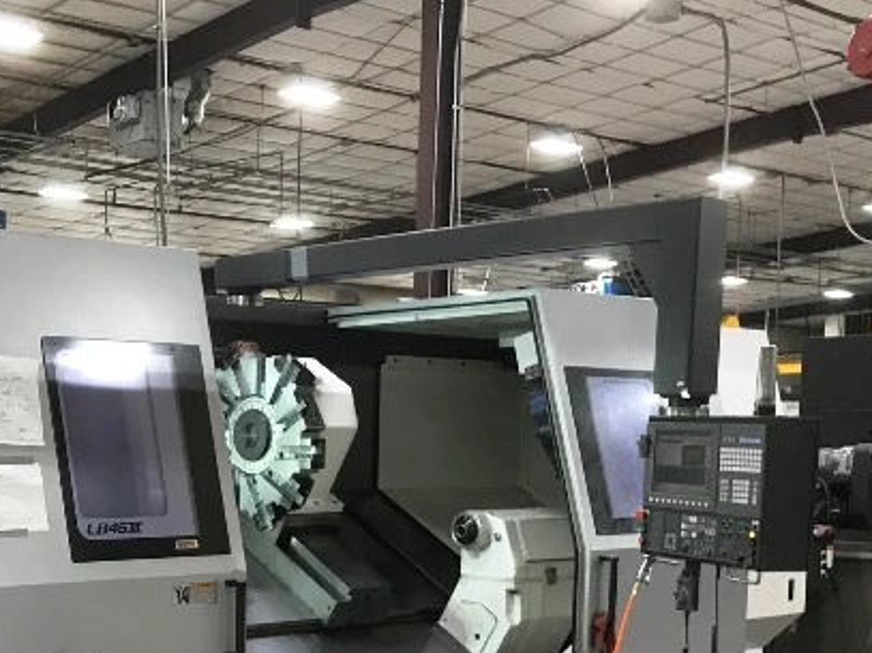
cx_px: 105
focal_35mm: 55
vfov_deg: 25.8
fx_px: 1385
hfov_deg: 33.3
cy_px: 574
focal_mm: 3.99
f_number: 1.8
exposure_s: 1/30
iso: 32
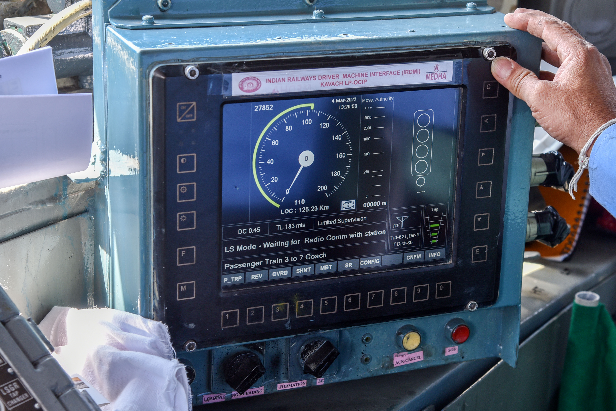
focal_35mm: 78
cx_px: 353
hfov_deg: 26.0
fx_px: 1335
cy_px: 202
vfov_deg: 17.5
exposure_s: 1/80
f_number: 5
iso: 250
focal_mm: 66
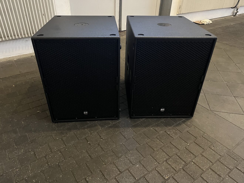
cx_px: 122
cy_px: 92
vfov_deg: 53.1
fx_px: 183
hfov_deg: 67.3
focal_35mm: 26
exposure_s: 1/25
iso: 800
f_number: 1.6
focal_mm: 5.1
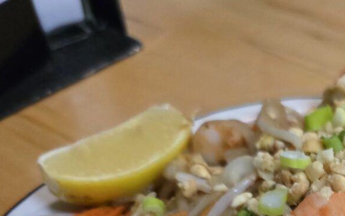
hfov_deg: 29.1
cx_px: 373
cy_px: 326
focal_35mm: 64
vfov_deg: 18.1
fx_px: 602
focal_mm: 6.3
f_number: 1.7
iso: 1000
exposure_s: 1/60
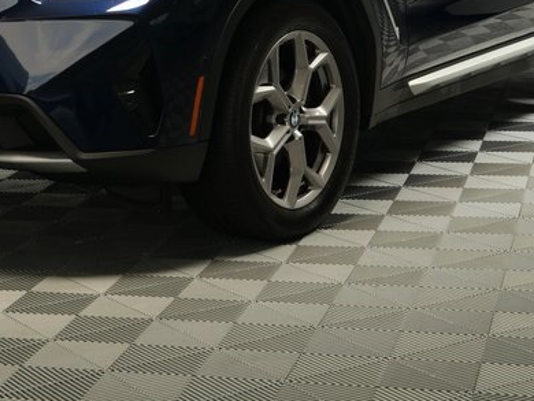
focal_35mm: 105
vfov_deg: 13.9
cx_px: 160
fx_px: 1621
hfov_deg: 18.6
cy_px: 15
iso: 200
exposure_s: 1/200
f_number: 4.1
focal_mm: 20
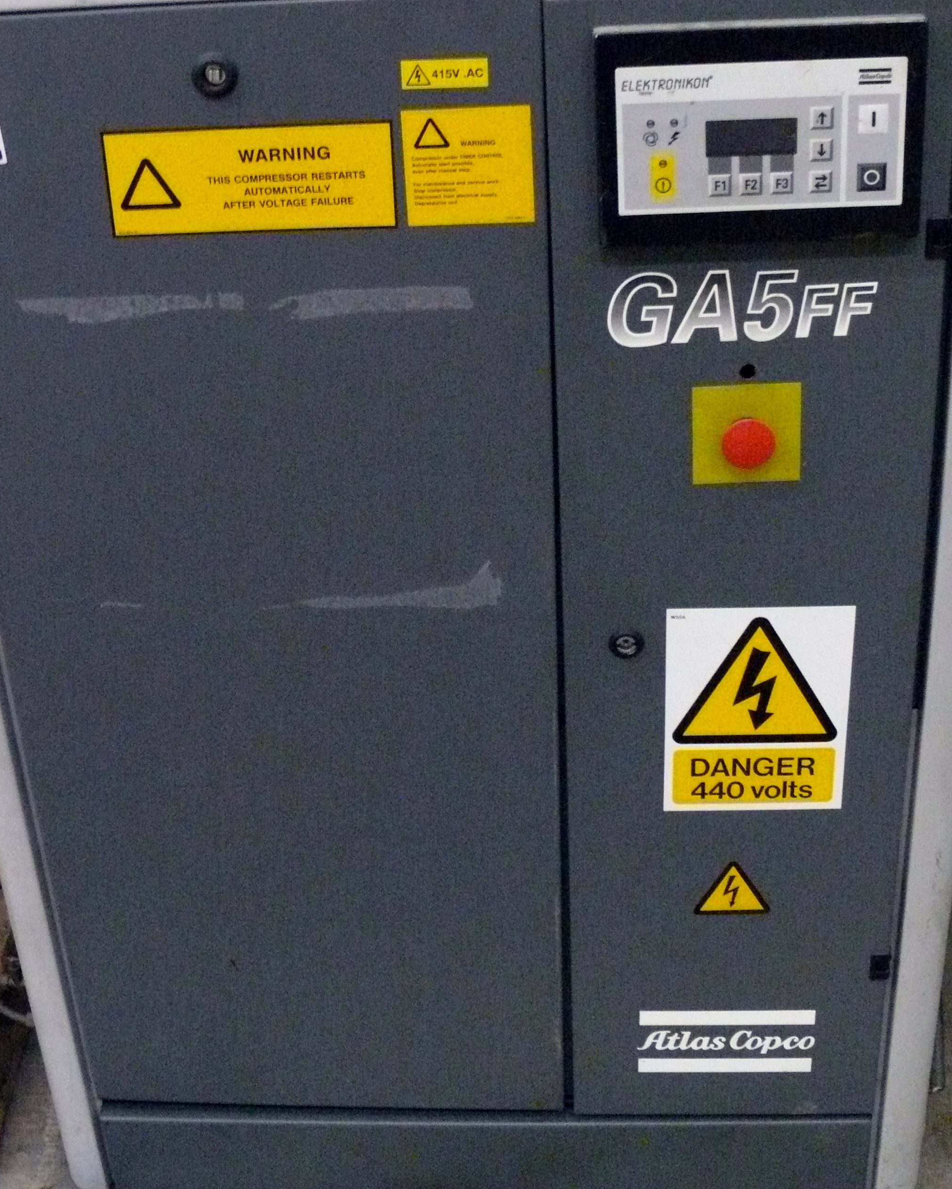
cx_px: 418
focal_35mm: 49
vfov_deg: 37.9
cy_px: 480
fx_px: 1725
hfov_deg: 30.8
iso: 800
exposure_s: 1/15
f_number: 2.8
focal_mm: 7.4
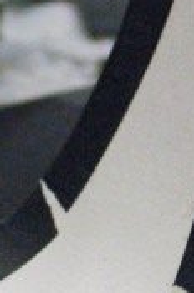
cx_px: 288
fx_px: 3571
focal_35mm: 440
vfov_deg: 4.7
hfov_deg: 3.1
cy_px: -134
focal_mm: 50
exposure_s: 1/100
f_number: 2
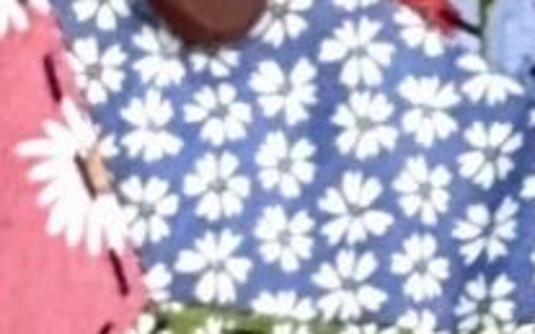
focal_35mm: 315
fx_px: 4589
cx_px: -686
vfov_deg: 3.8
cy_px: 1634
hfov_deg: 6.4
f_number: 1.9
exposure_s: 1/121
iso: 32
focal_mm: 2.69
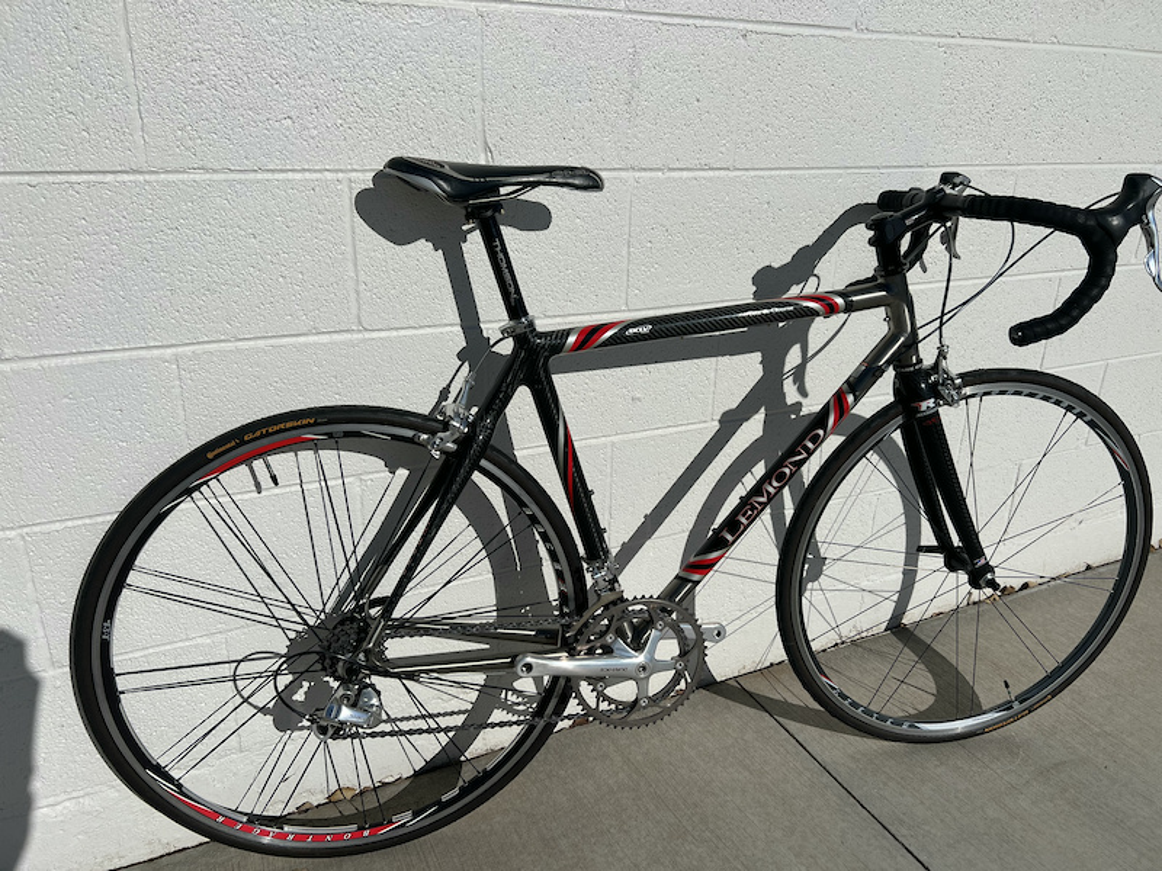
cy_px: 436
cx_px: 581
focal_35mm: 26
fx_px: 873
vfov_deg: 53.1
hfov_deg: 67.3
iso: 40
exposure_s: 1/16393
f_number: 1.5
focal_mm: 5.7
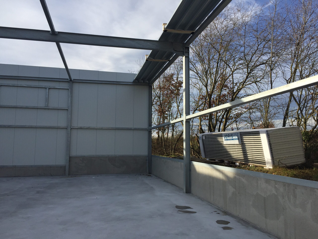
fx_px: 266
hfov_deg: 61.7
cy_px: 120
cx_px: 159
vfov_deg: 48.2
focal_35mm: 29
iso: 32
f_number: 2.2
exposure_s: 1/2198
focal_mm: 4.15
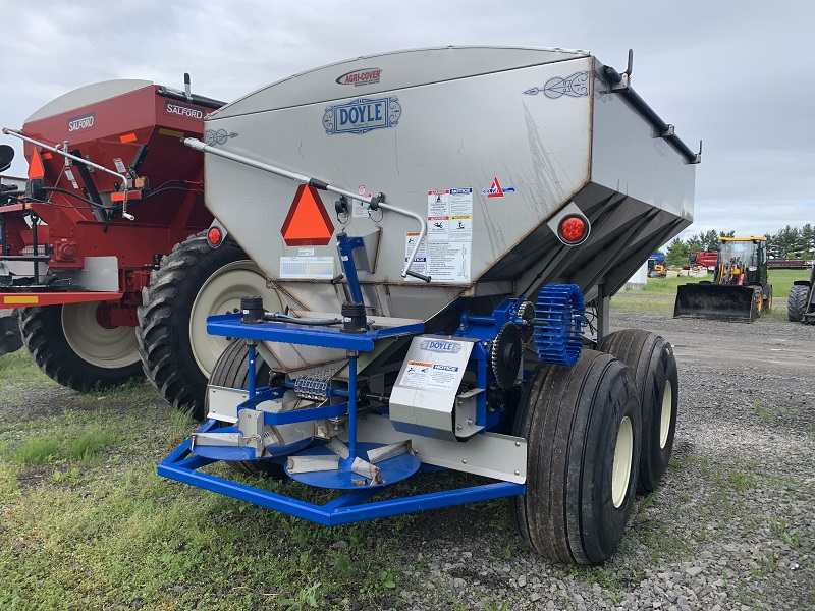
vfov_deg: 53.1
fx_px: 612
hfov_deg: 67.3
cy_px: 306
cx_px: 408
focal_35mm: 26
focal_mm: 4.25
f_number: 1.8
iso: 25
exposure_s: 1/1136
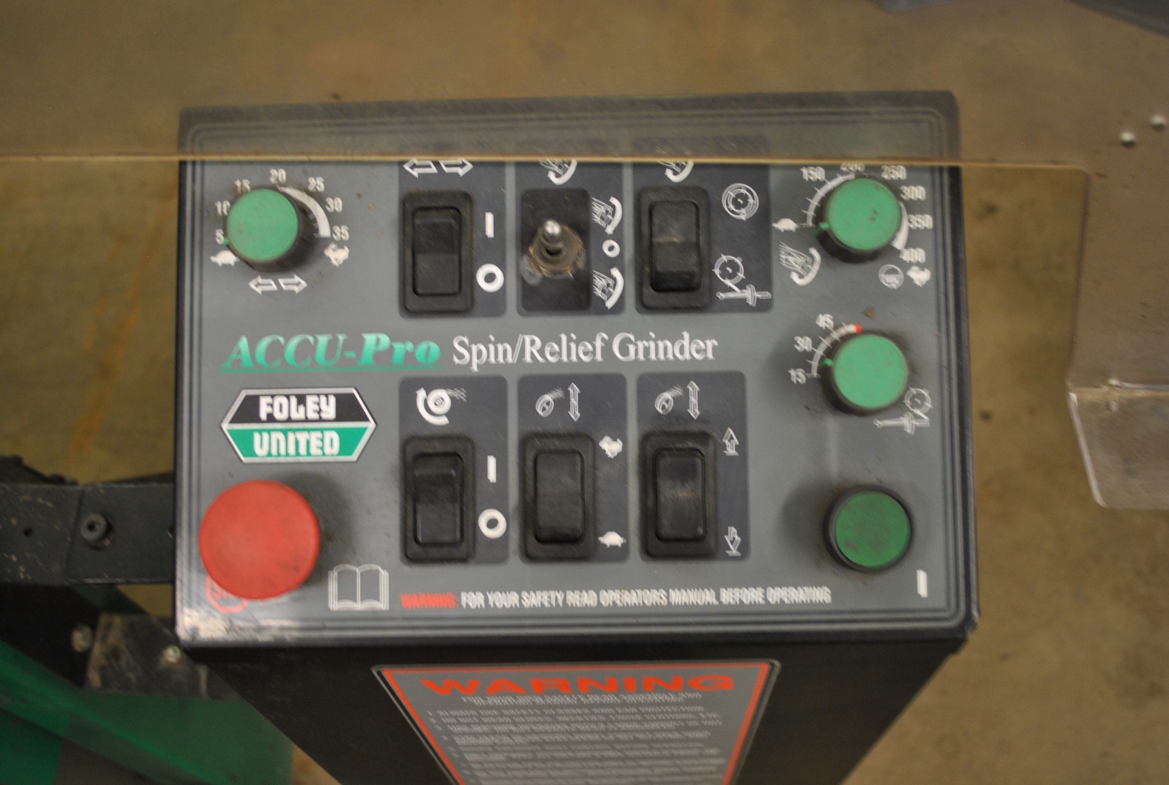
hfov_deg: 53.0
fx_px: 1171
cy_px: 392
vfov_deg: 37.0
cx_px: 584
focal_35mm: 36
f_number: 4
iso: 200
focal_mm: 24
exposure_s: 1/4
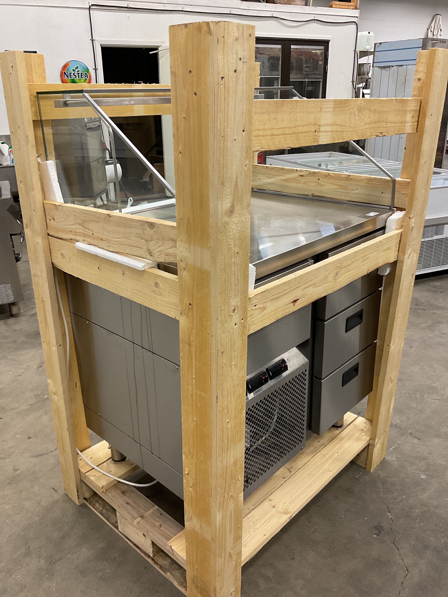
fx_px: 500
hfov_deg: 48.2
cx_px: 224
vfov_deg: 61.7
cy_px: 298
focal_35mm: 29
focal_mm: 3
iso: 80
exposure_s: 1/50
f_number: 1.8
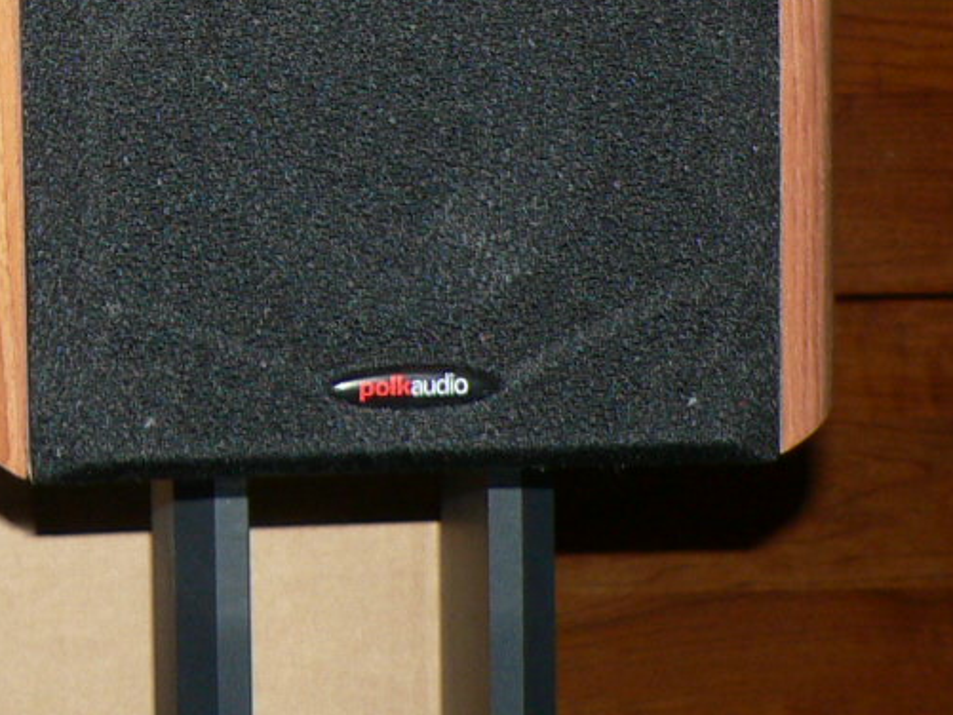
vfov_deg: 9.9
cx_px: -308
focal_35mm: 147
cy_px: -257
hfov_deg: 13.0
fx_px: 4048
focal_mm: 7.7
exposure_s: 1/60
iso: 100
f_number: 2.8
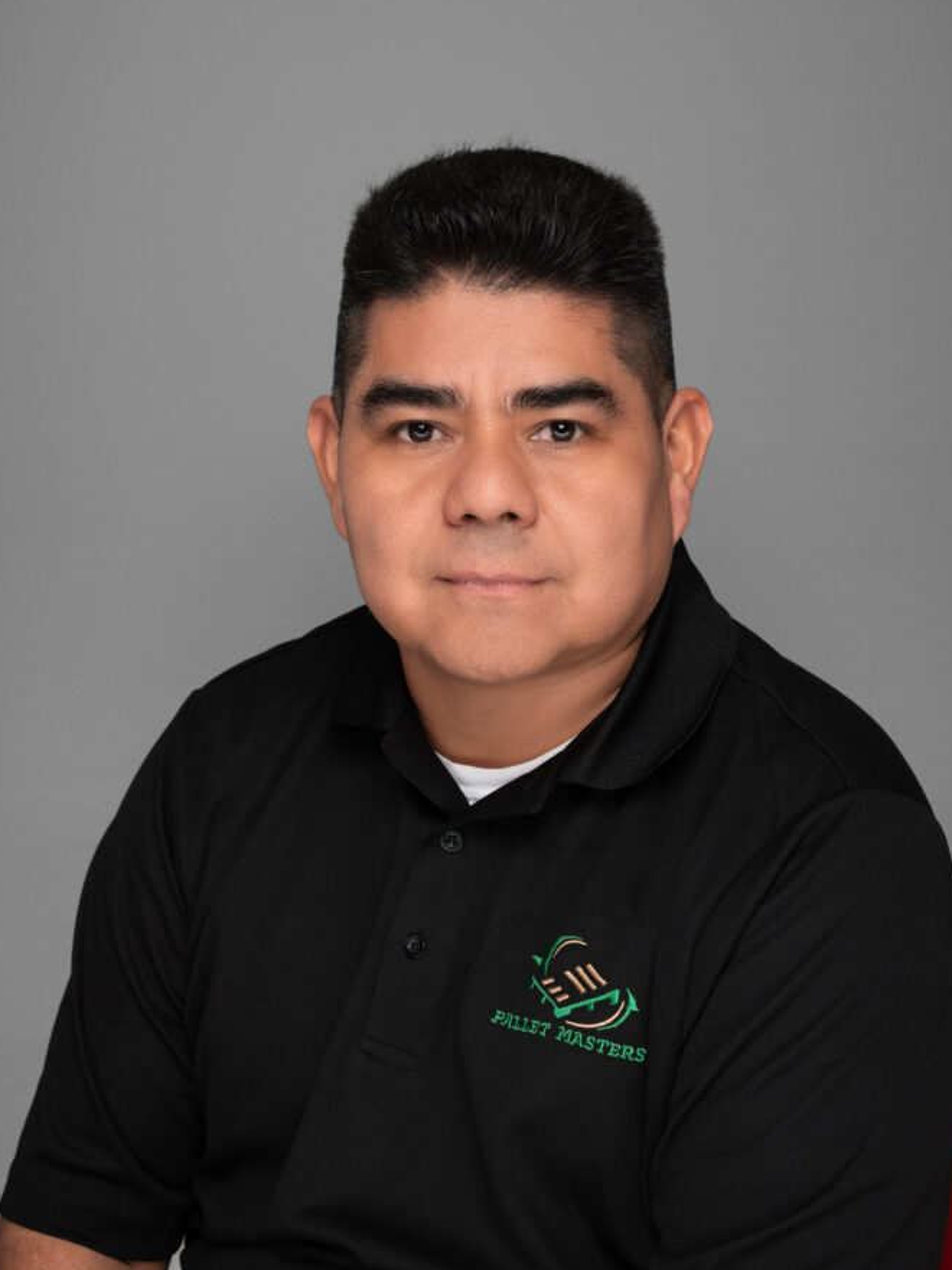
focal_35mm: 95
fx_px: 3484
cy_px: 593
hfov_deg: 15.6
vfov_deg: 20.6
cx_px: 471
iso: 100
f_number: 9
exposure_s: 1/125
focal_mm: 85
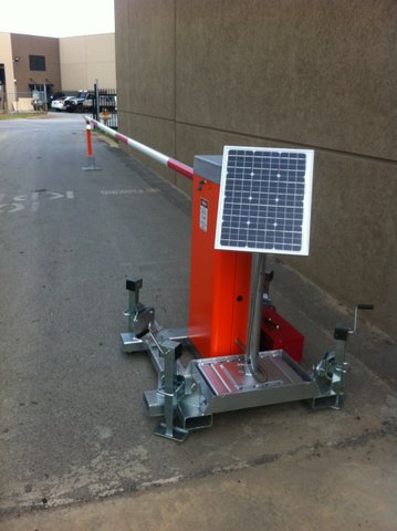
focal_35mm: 35
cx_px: 198
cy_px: 266
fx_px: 536
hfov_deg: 40.6
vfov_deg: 52.7
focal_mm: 3.85
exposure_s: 1/388
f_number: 2.8
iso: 80
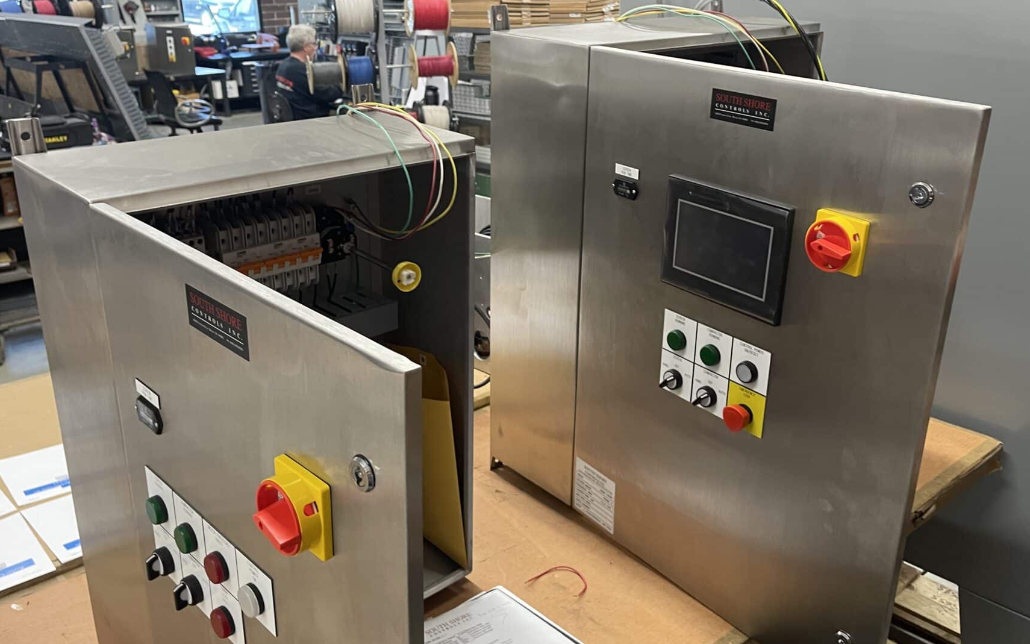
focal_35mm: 33
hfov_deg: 58.1
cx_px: 509
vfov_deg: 38.3
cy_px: 314
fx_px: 926
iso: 200
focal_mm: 5.1
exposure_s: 1/60
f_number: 1.6
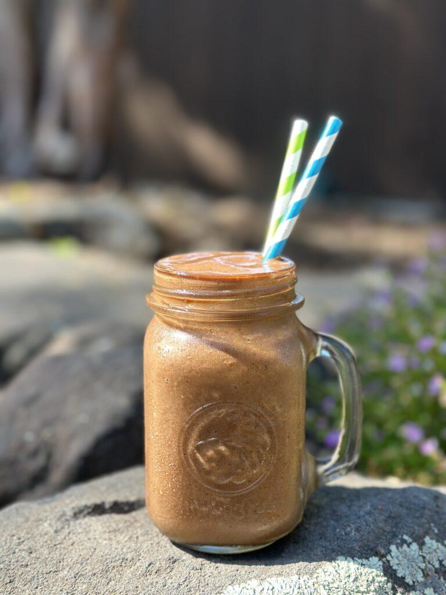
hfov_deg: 30.3
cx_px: 223
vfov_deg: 39.7
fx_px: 825
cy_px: 298
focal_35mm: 48
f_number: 1.78
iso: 80
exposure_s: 1/541
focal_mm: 6.86
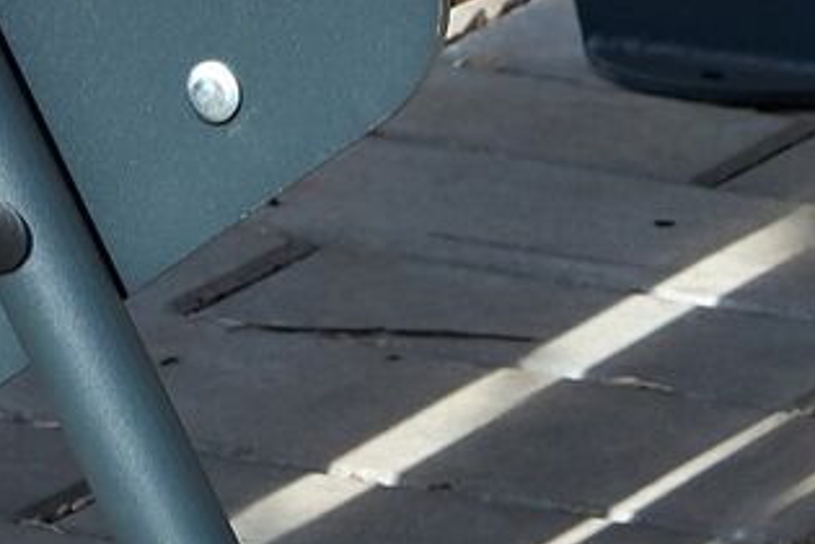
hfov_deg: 4.4
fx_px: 10685
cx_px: 448
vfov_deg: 2.9
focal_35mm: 472
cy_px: -313
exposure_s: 1/250
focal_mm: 62
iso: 200
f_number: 8
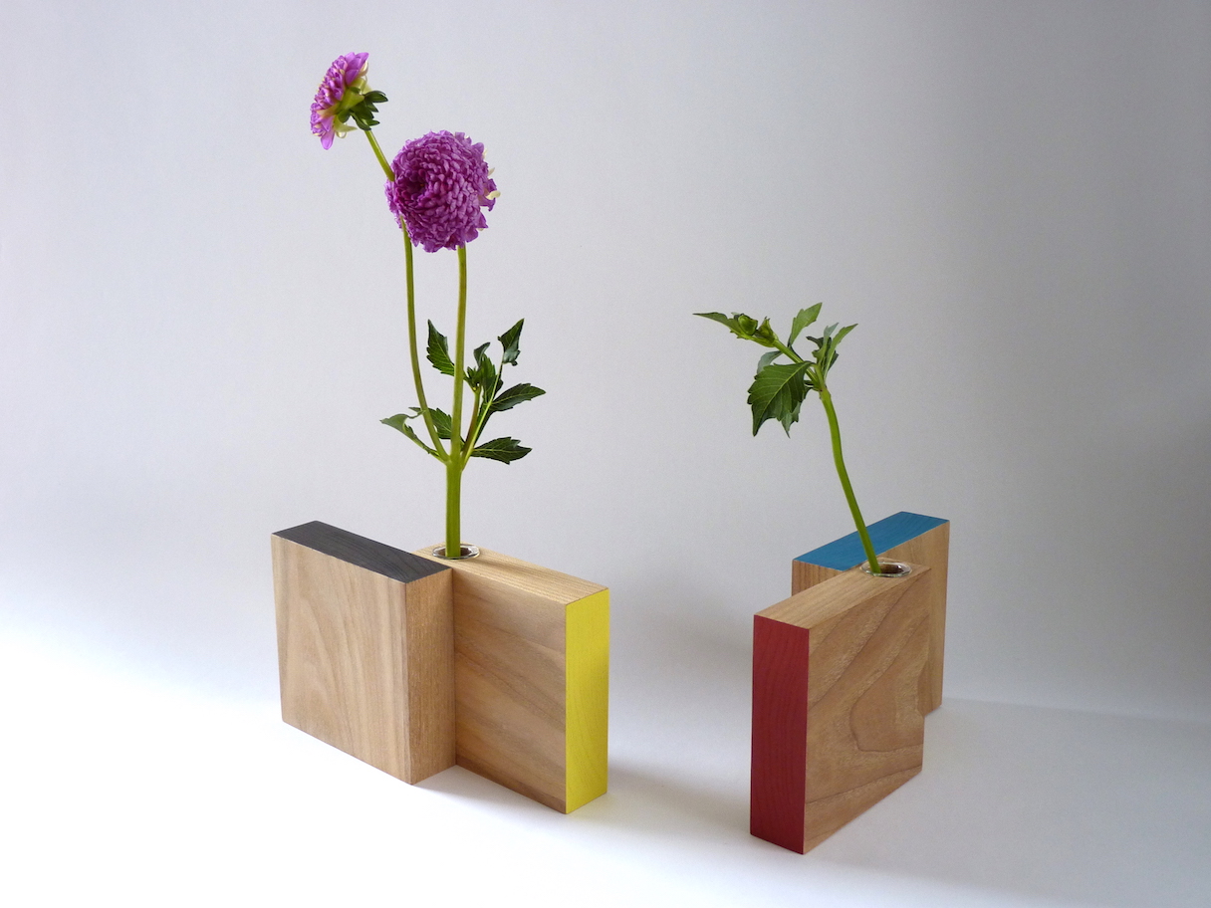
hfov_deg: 46.8
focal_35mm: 40
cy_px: 454
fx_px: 1399
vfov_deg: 36.0
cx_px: 606
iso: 200
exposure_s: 1/30
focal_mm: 7.1
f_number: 3
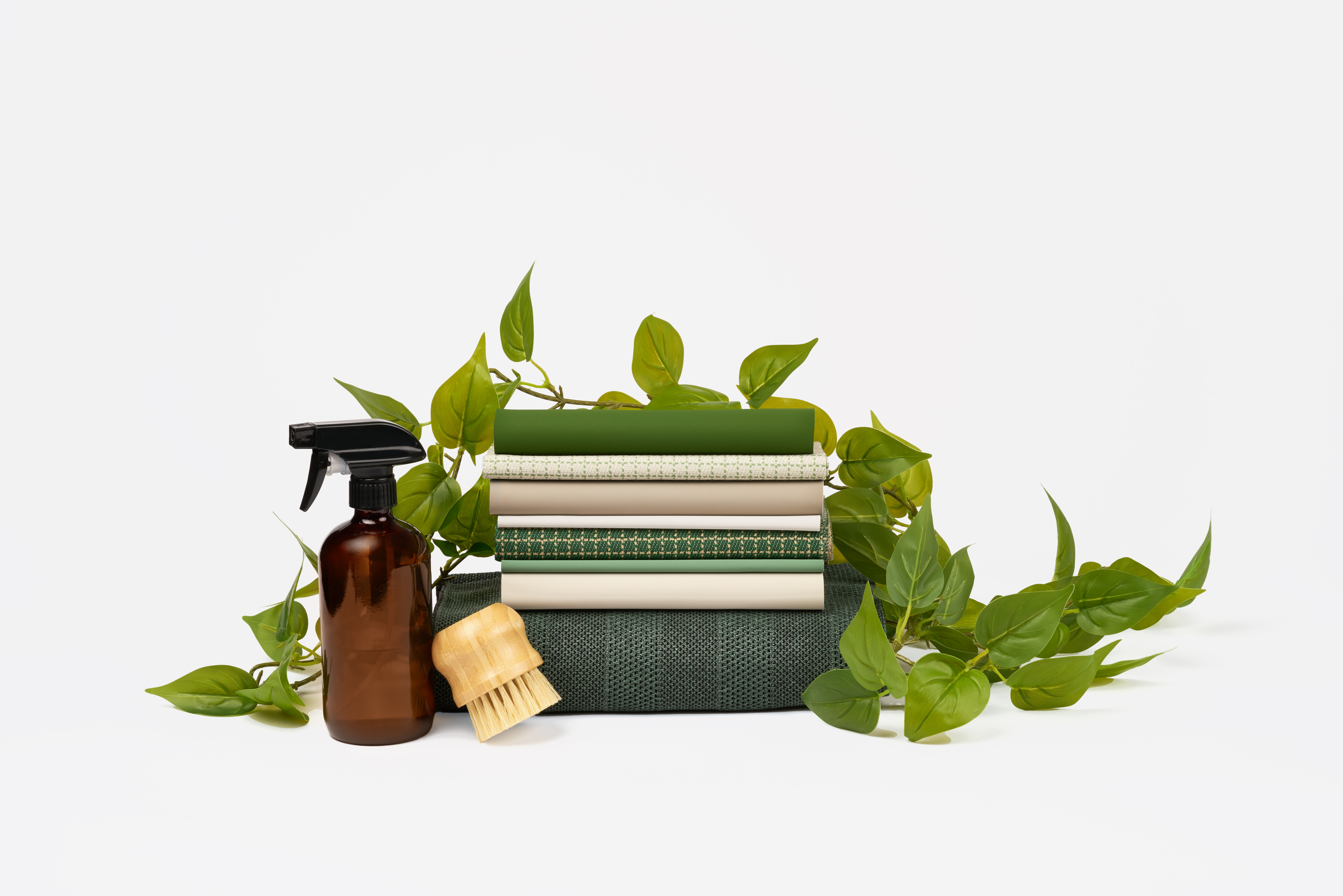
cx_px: 672
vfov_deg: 16.1
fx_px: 3171
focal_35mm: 85
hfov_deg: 23.9
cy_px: 448
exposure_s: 1/160
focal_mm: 85
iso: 100
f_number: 16
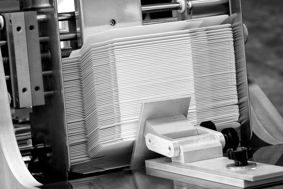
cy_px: 95
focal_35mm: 121
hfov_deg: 16.9
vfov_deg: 11.3
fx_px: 951
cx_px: 142
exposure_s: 1
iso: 200
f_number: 13
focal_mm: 80
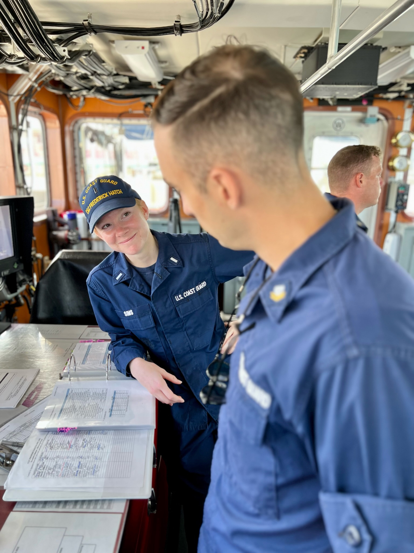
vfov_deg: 67.3
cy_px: 276
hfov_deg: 53.0
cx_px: 207
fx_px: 415
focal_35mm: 26
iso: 64
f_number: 1.5
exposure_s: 1/121
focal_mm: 5.7
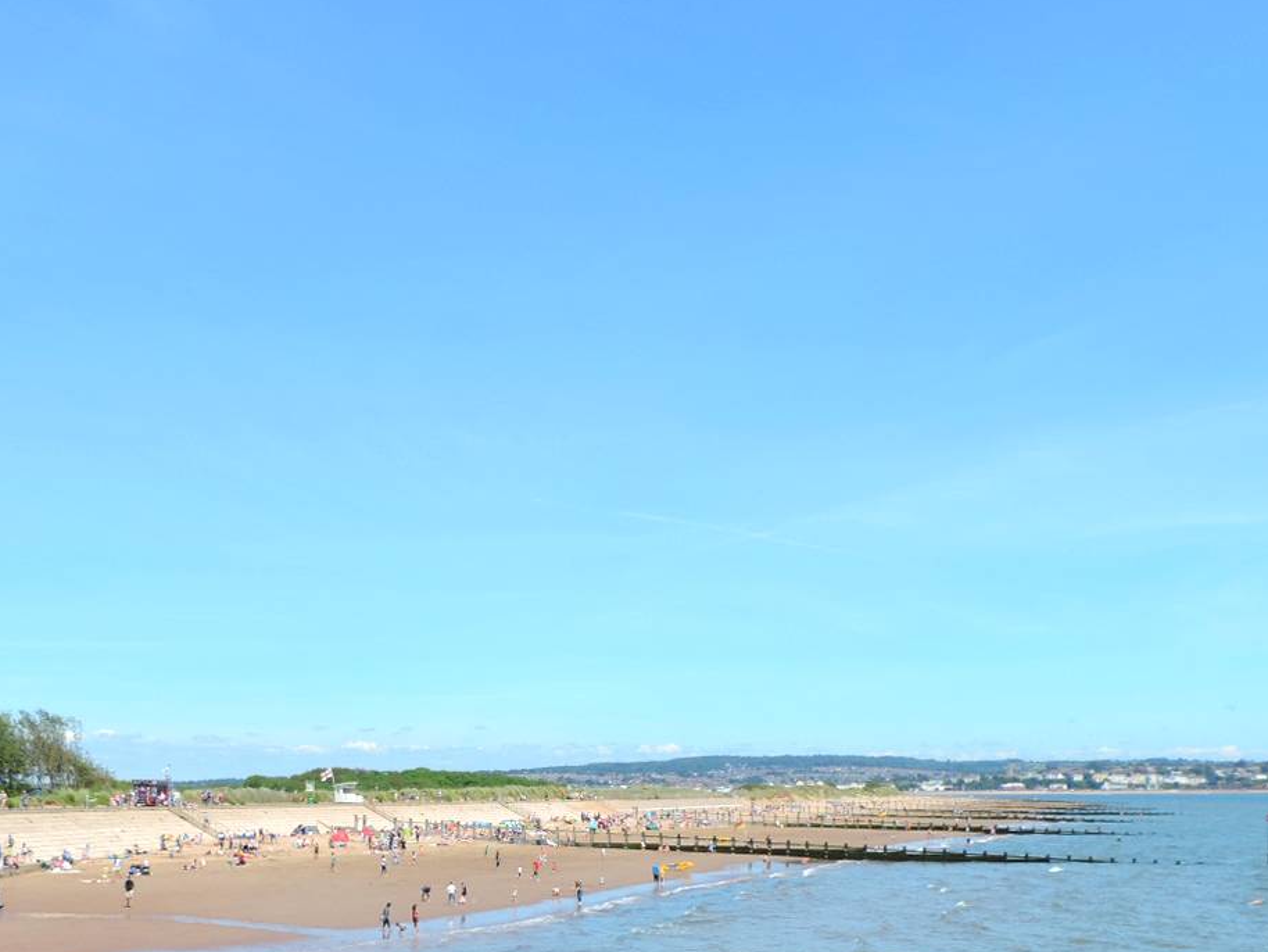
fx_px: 1539
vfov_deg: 33.1
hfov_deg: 44.6
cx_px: 530
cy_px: 801
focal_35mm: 42
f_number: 3
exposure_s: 1/1250
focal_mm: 4.3
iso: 80
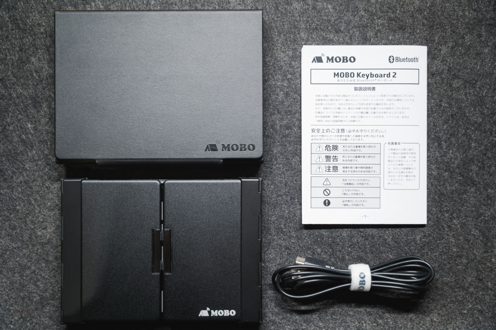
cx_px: 248
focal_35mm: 37
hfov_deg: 52.3
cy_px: 165
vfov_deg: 36.2
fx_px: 506
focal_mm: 36.7
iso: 160
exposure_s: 1/20
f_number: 2.8
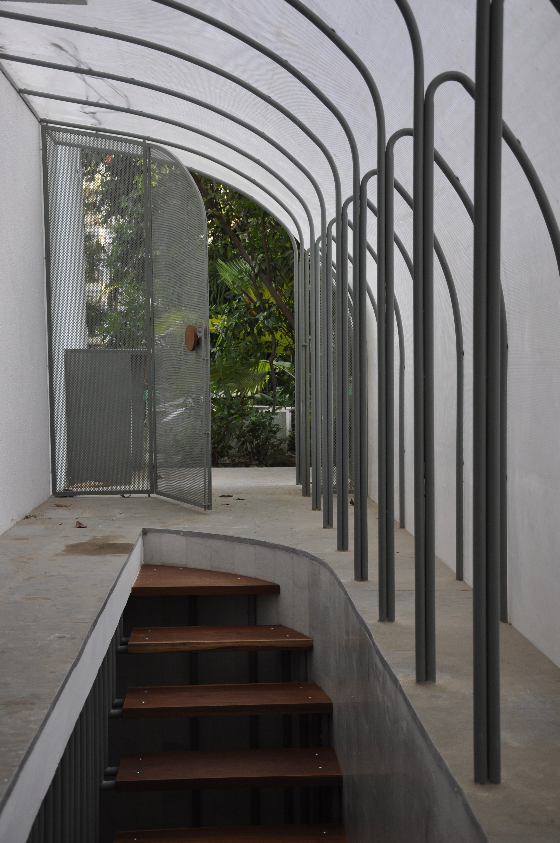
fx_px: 1123
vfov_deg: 41.2
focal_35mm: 48
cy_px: 422
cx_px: 280
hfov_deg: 28.0
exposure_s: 1/80
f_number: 5.6
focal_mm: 32
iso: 400
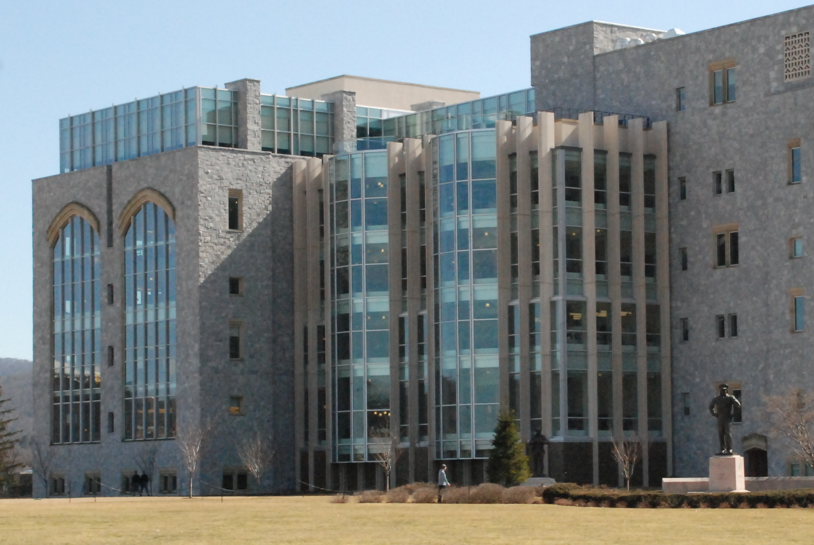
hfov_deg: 19.5
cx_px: 564
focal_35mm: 104
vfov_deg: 13.2
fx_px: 2355
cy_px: 341
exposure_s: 1/800
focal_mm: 38
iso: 1600
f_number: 14
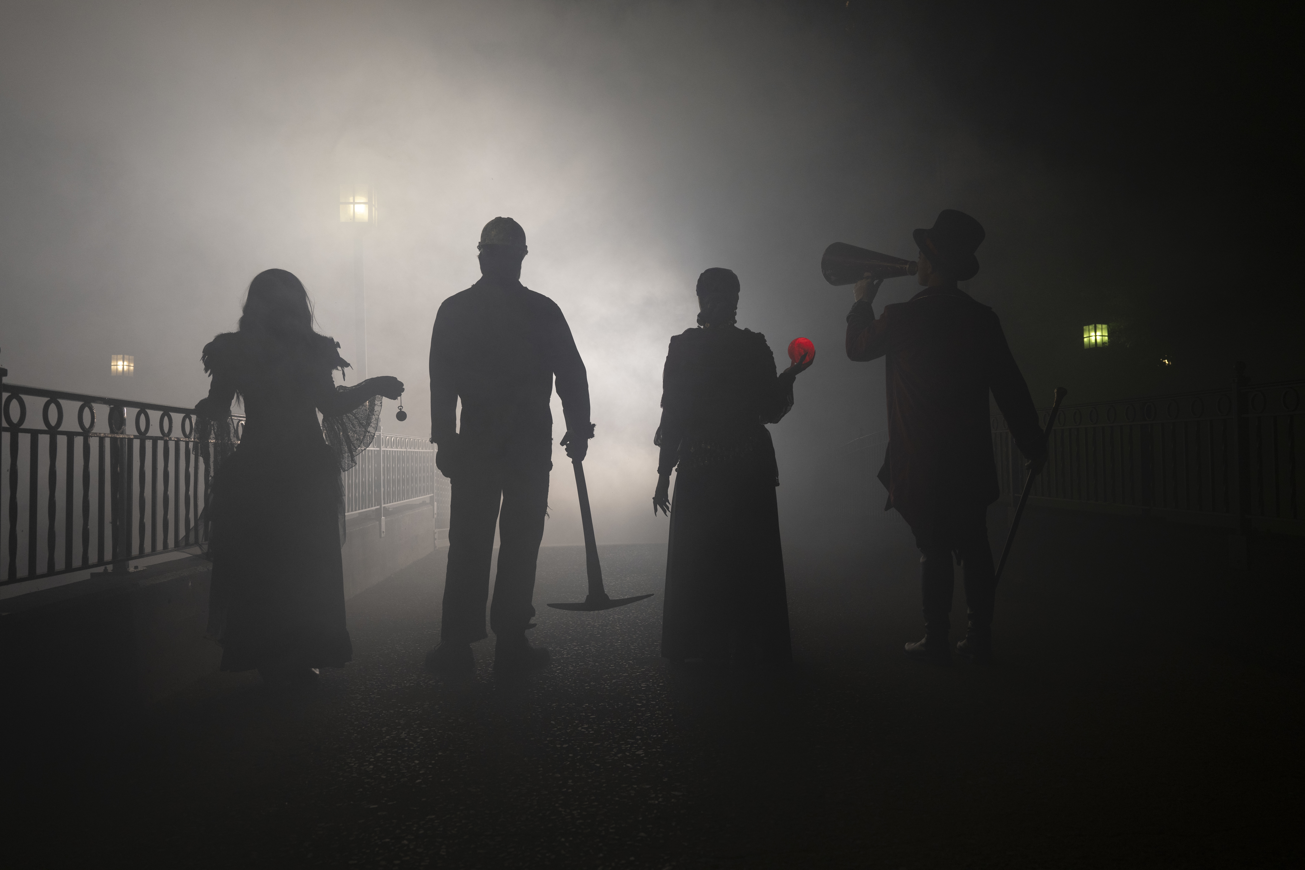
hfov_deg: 63.7
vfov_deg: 45.0
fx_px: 1051
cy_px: 435
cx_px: 652
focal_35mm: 29
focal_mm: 29
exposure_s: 1/80
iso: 800
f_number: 4
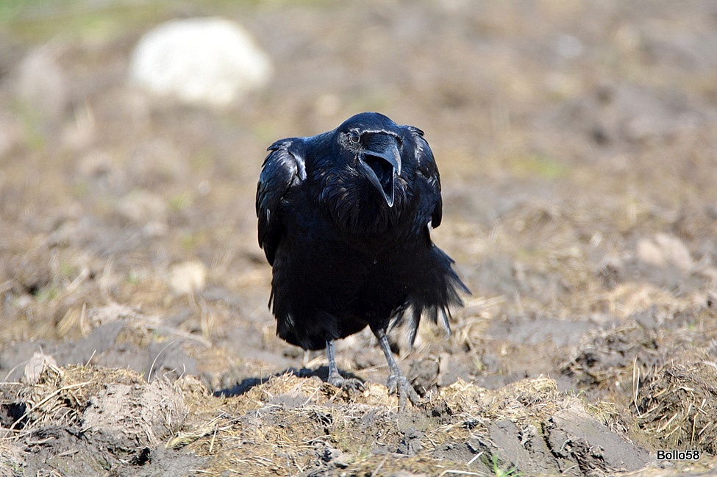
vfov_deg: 1.5
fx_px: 17915
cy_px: 238
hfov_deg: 2.3
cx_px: 358
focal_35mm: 900
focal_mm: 600
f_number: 6.3
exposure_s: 1/500
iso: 320
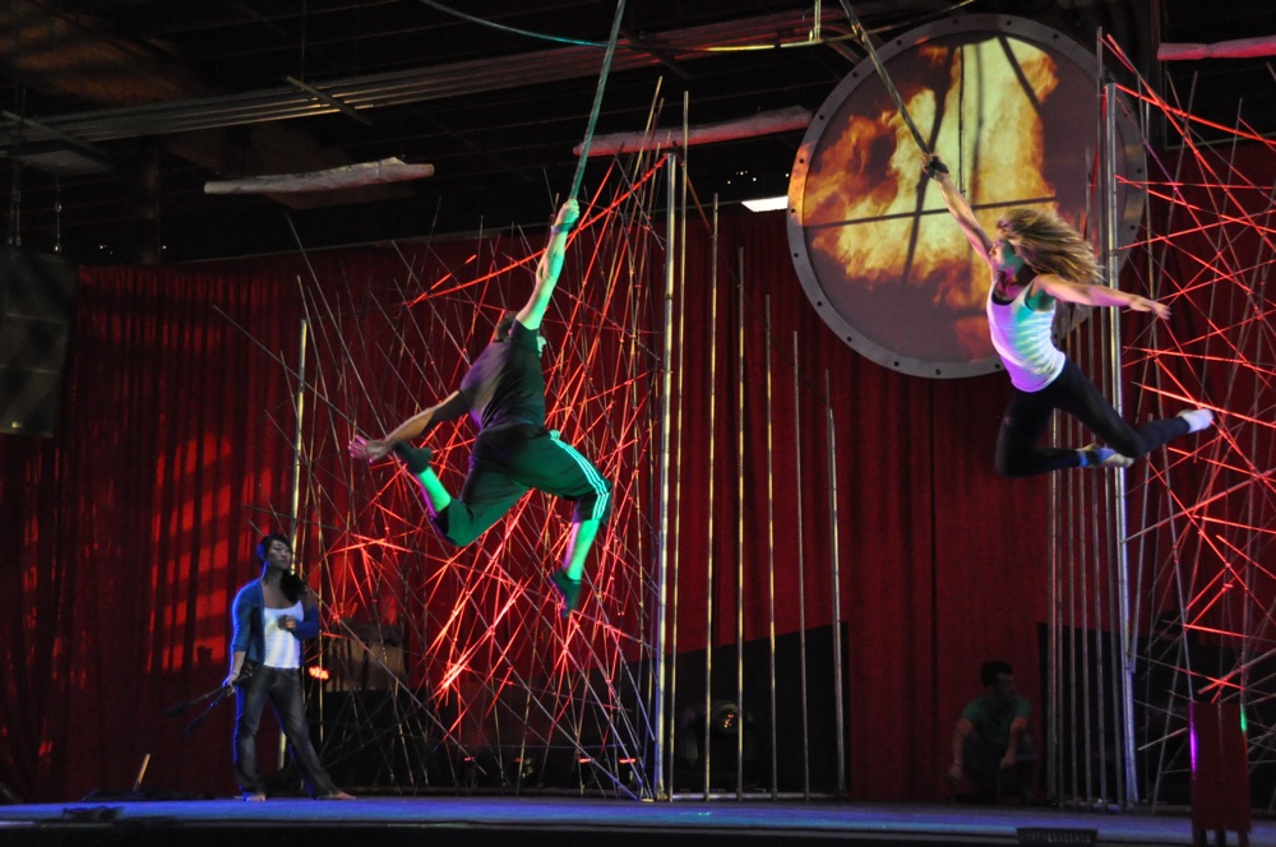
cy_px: 424
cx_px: 638
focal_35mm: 57
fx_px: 2018
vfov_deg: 23.7
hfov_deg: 35.1
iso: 3200
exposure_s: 1/125
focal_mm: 38
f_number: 4.2
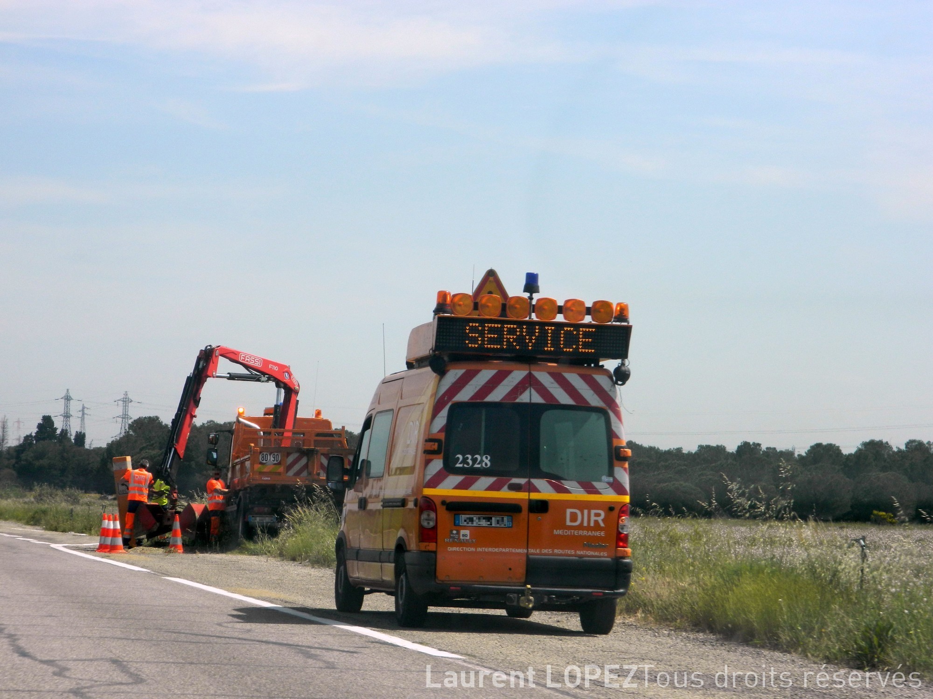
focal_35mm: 129
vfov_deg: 11.5
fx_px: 3477
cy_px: 350
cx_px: 466
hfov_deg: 15.3
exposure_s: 1/500
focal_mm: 23.2
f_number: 4.7
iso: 80
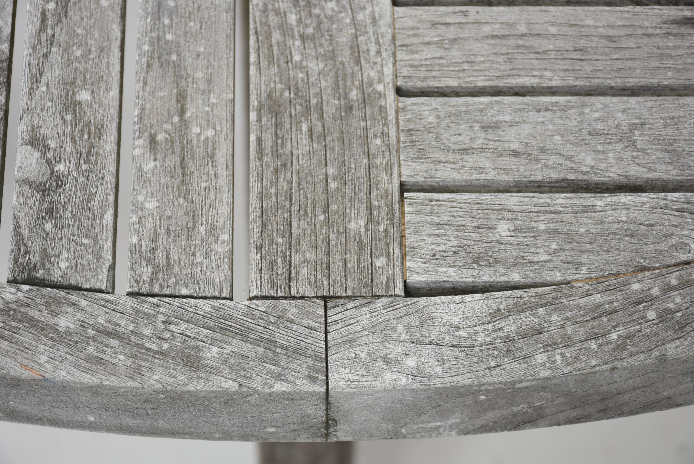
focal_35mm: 112
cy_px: 232
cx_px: 347
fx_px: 2170
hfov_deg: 18.2
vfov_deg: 12.2
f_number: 8
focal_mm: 75
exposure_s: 1/100
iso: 160
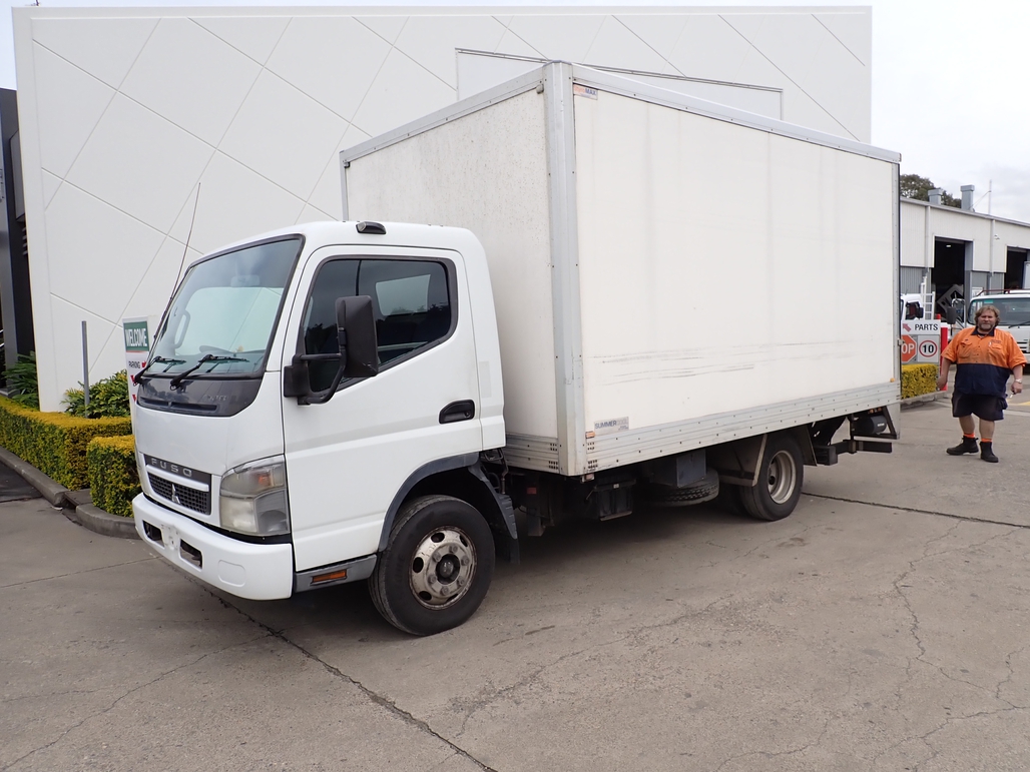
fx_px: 744
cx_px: 515
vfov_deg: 54.9
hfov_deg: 69.4
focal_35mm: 25
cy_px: 386
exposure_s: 1/800
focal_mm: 4.5
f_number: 2.8
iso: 100
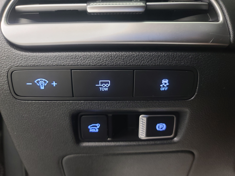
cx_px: 118
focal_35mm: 25
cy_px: 88
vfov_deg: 54.9
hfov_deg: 69.4
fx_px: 170
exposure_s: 1/24
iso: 800
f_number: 1.8
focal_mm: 7
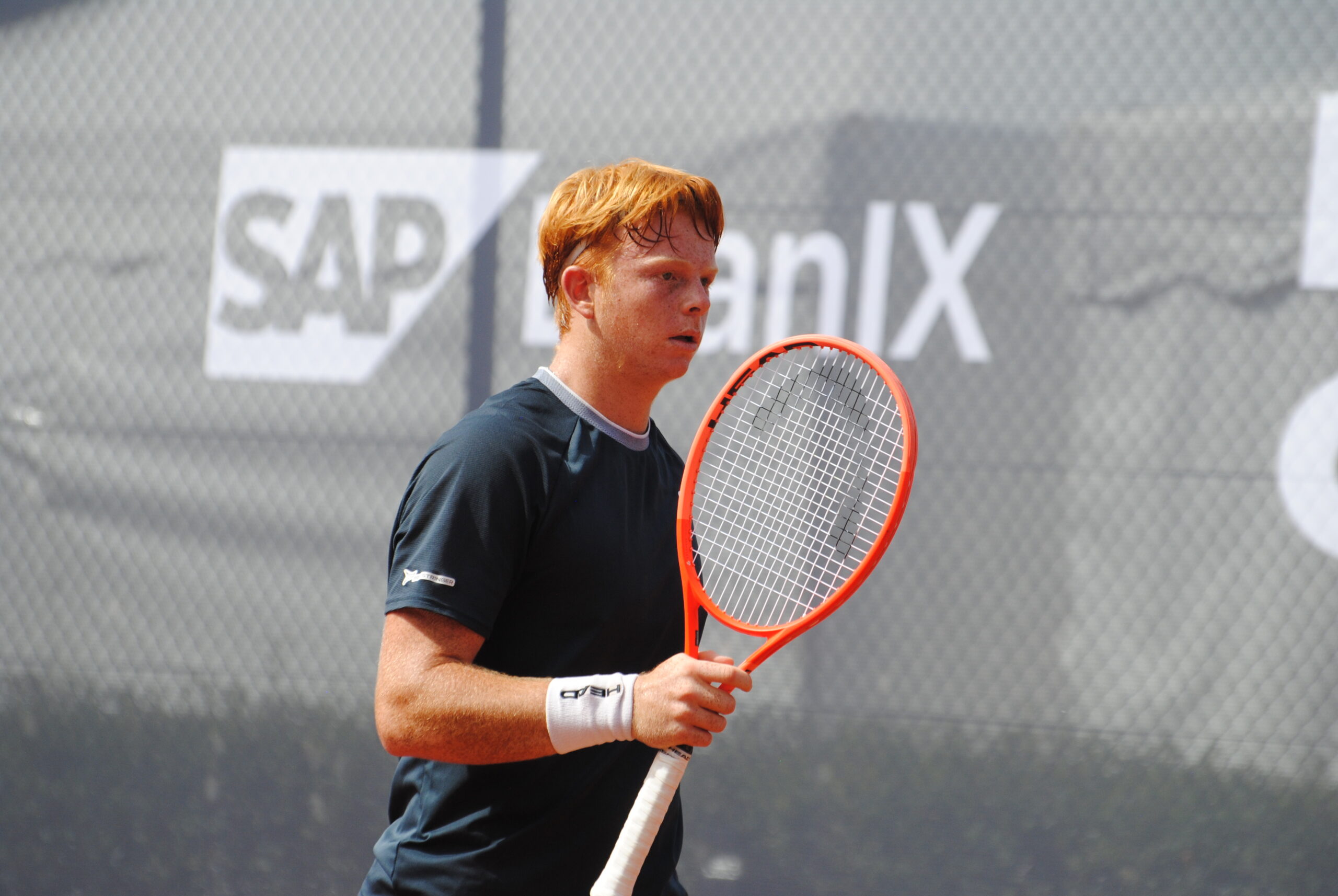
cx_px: 669
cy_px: 448
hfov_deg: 7.6
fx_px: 10048
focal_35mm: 270
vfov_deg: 5.1
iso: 200
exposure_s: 1/800
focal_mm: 180
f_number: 5
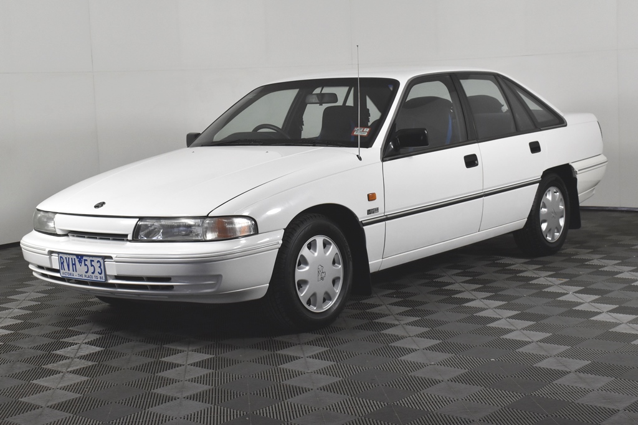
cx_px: 319
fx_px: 1010
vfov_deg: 23.8
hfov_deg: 35.0
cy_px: 212
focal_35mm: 57
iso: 1600
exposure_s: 1/320
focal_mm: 38
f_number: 9
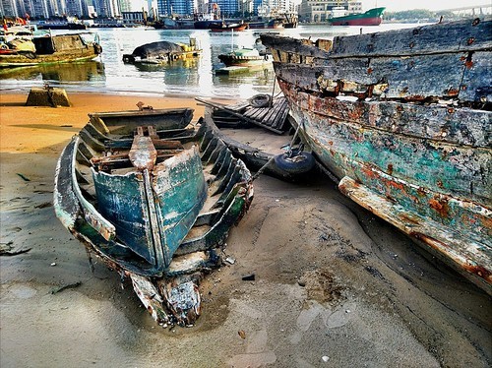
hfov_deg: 74.0
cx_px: 246
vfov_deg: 58.8
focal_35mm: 23
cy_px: 184
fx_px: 327
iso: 100
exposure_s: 1/105
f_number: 2
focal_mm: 4.04
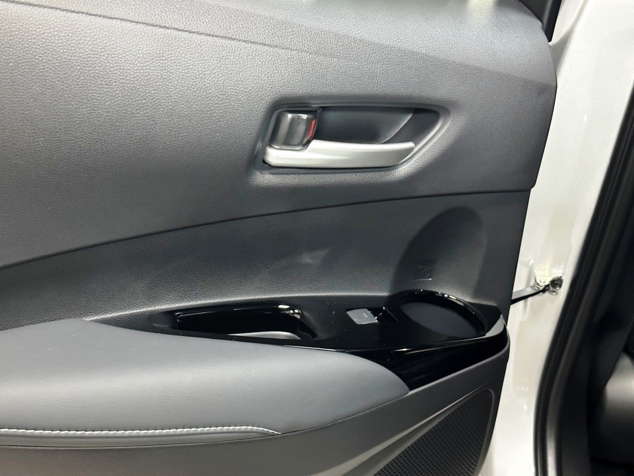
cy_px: 238
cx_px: 317
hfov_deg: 39.7
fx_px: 879
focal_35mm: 48
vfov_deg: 30.3
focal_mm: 6.86
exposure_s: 1/30
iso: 640
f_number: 1.78
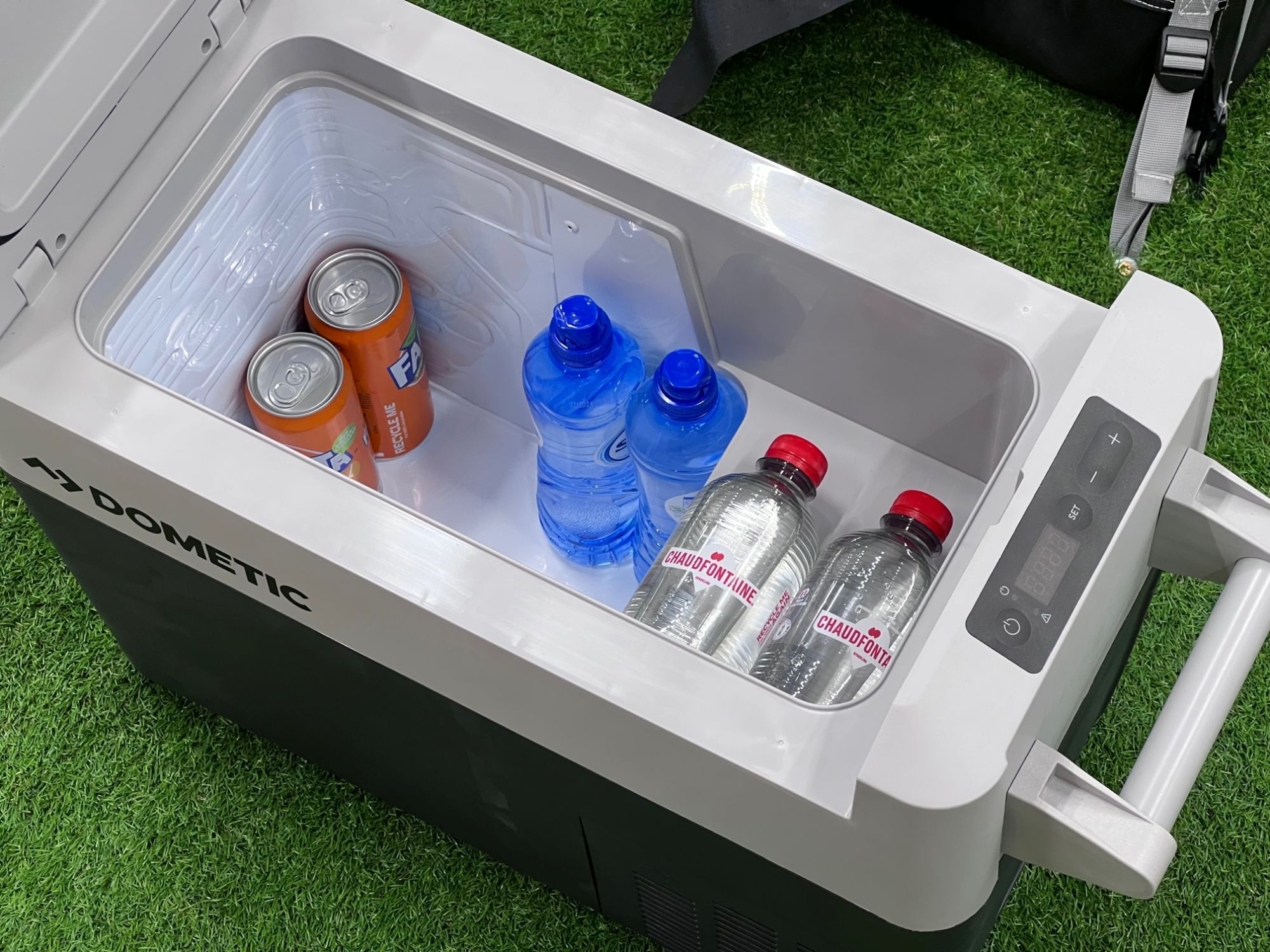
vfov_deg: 19.1
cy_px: 476
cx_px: 635
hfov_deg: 25.3
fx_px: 2825
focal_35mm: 77
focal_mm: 9
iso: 250
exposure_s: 1/50
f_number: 2.8
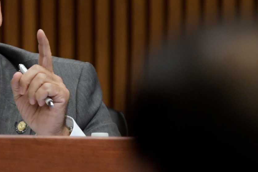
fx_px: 4715
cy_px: 122
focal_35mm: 658
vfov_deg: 2.1
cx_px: 89
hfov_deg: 3.1
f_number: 5.6
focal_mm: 180
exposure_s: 1/400
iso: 3200
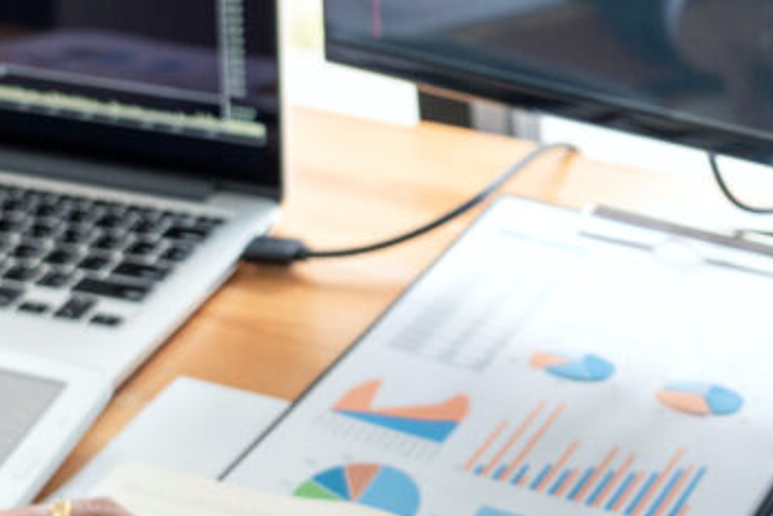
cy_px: 154
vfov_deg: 14.5
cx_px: 806
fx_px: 2019
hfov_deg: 20.8
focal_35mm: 94
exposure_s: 1/80
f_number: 4
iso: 400
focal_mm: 32
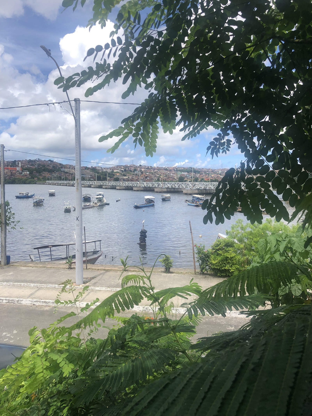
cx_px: 156
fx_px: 336
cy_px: 208
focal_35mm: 28
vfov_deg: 63.4
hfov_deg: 49.7
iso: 20
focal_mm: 4
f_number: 1.8
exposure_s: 1/1869
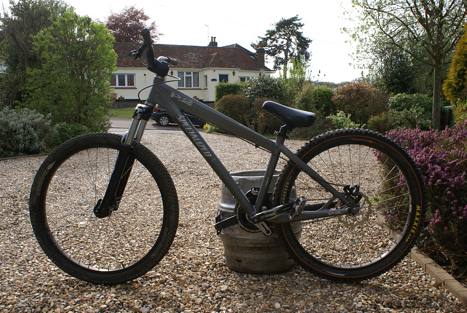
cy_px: 156
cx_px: 234
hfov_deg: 61.9
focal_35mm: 30
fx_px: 390
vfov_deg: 43.7
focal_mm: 20
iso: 100
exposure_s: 1/100
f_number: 10
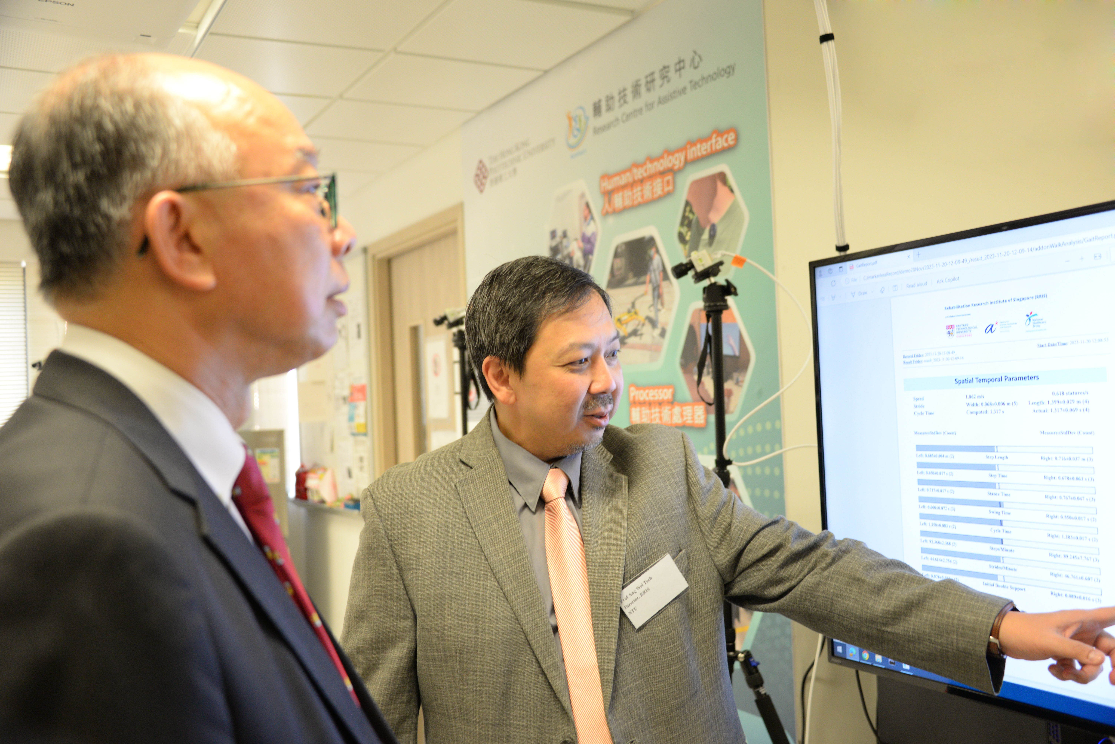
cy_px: 372
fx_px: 1115
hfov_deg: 53.1
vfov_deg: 36.9
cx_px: 558
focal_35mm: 36
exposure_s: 1/60
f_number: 4
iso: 1600
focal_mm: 36
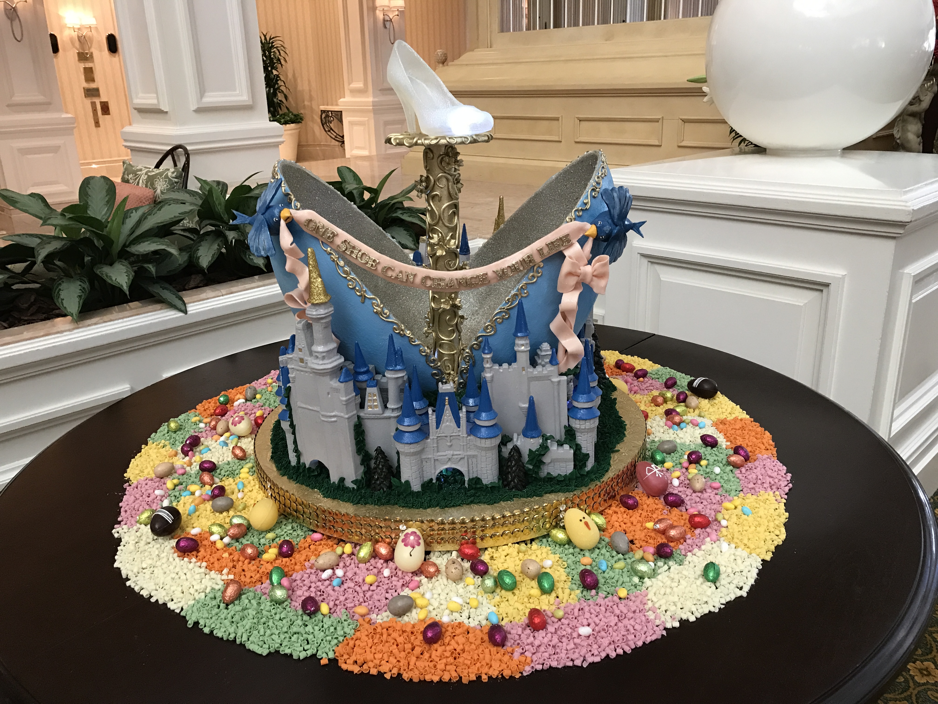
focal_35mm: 28
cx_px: 469
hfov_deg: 63.4
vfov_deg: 49.7
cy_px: 352
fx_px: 759
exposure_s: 1/15
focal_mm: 3.99
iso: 50
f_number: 1.8
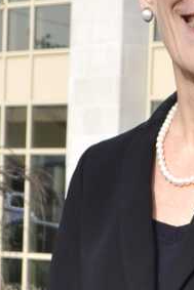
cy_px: 569
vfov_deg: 9.0
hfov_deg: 6.3
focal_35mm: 217
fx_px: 1752
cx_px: 225
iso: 100
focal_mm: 20
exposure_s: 1/320
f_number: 5.6
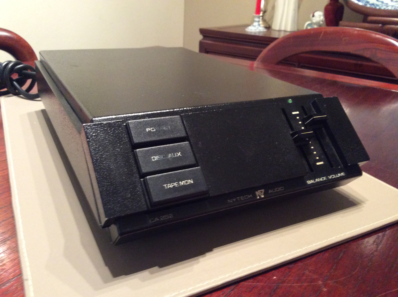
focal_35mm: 32
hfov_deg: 56.9
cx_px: 199
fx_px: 367
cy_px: 148
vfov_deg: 44.1
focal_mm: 3.3
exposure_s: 1/17
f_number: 2.4
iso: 250
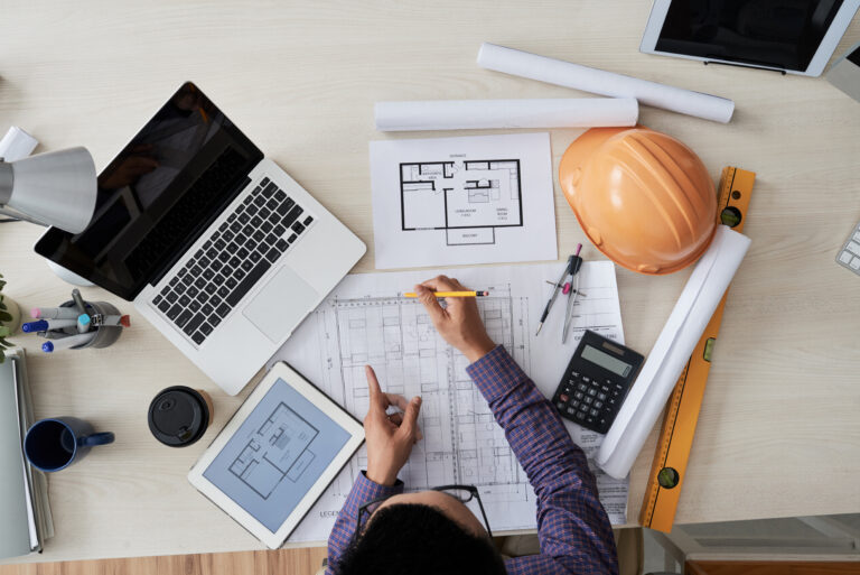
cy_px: 288
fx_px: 837
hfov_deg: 54.4
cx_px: 430
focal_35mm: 35
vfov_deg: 37.9
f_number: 8
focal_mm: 35
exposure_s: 1/180
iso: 400
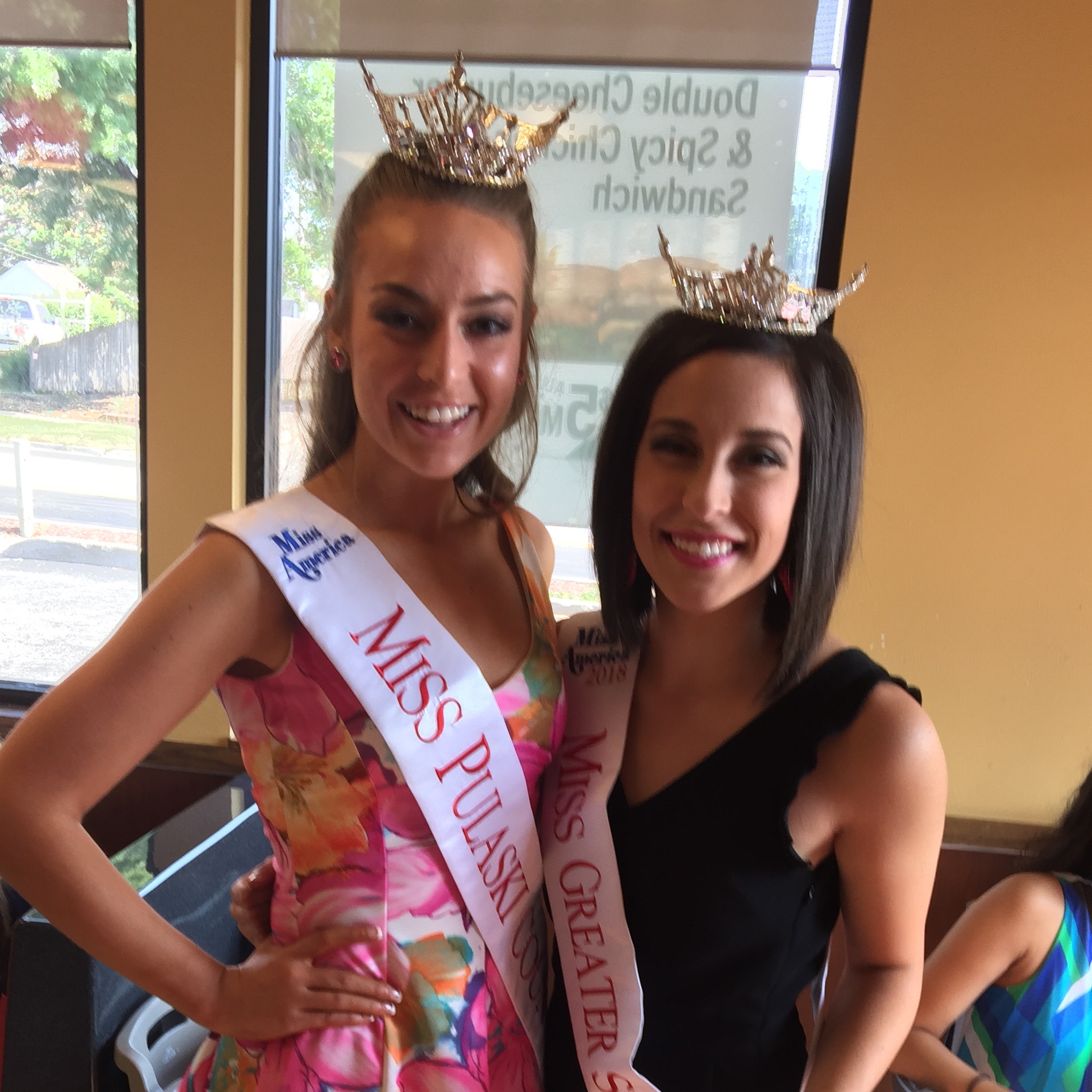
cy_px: 926
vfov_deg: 36.6
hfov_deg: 38.3
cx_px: 492
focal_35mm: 44
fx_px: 1570
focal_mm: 4.15
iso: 32
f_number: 2.2
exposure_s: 1/60
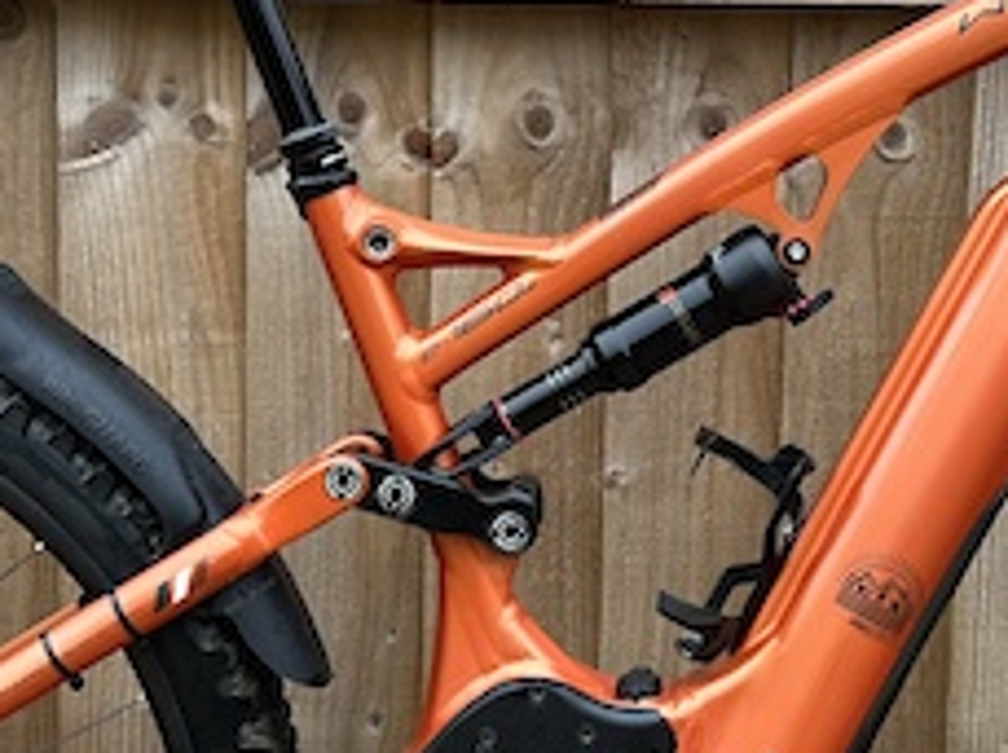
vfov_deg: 16.2
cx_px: 722
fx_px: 2646
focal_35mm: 91
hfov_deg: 21.4
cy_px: 260
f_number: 1.5
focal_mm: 5.7
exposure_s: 1/121
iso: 64
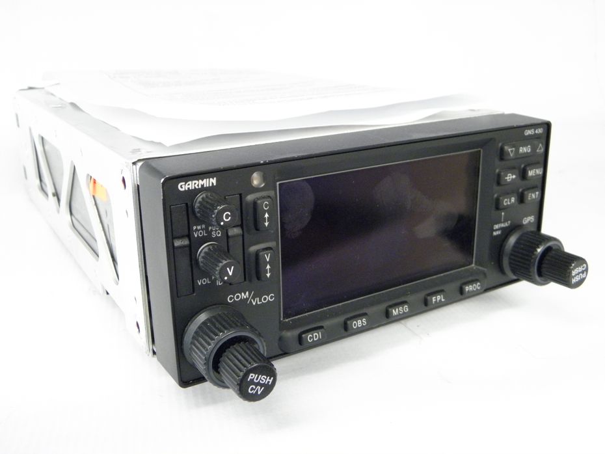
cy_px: 227
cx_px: 302
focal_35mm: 36
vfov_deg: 39.7
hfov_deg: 51.3
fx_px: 629
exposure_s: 1/30
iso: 400
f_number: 3.7
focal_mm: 6.4
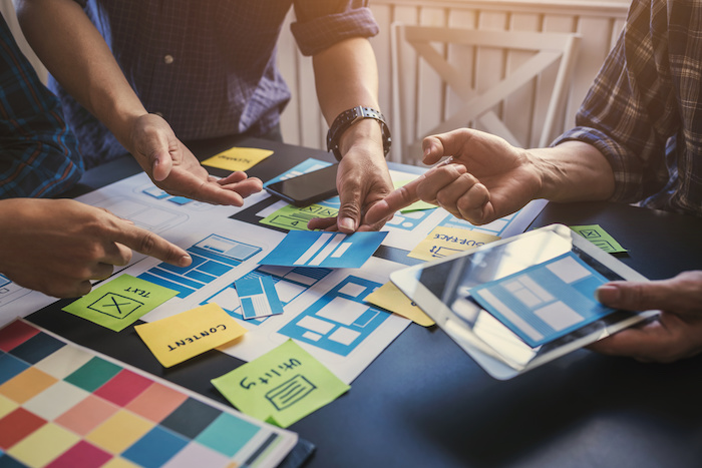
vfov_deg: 37.9
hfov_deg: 54.4
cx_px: 351
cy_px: 234
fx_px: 683
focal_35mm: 35
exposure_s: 1/100
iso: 200
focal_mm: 35
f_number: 4
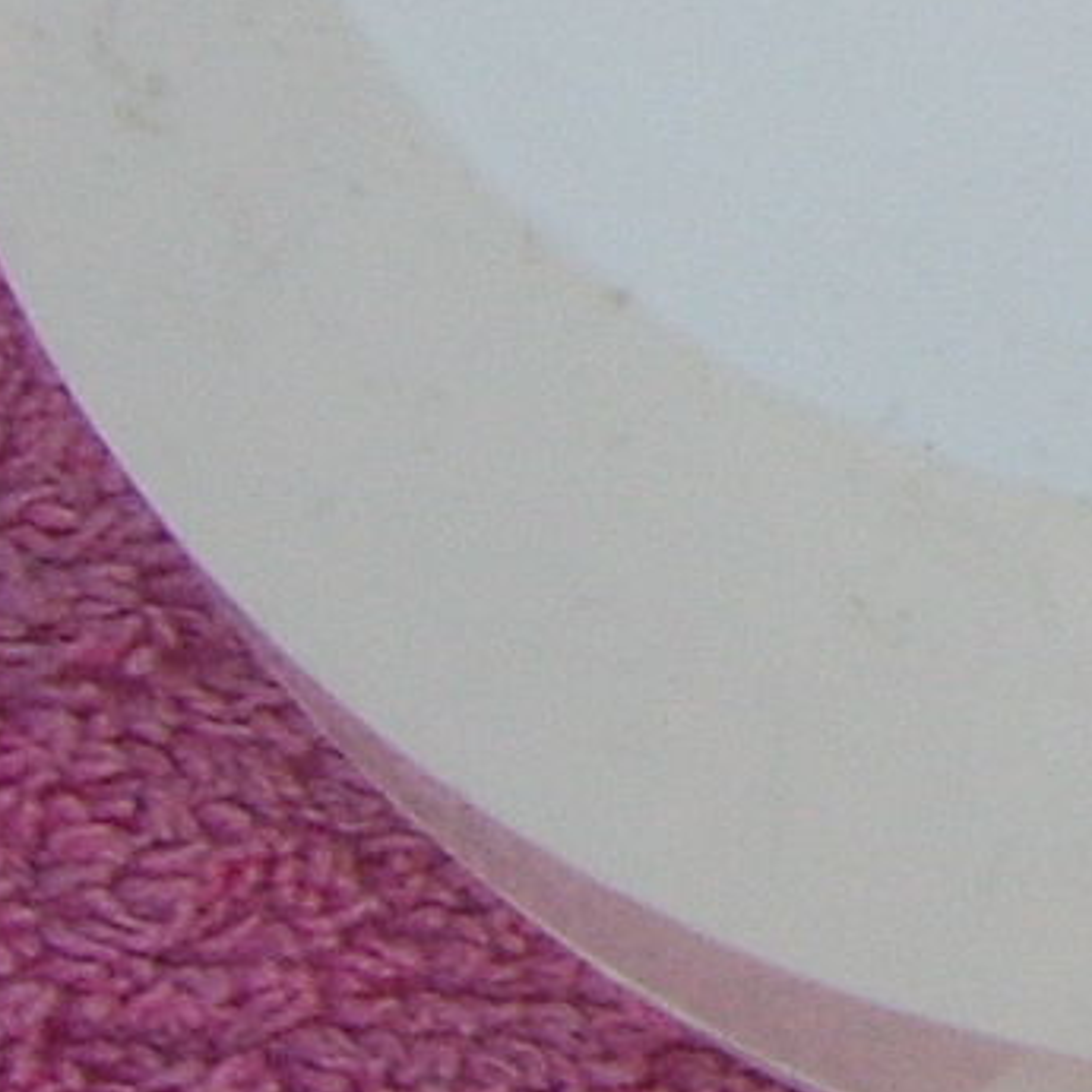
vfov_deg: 6.9
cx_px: 3858
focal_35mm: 252
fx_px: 8994
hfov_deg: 6.1
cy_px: -427
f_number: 6.4
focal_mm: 7.8
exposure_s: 1/100
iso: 50
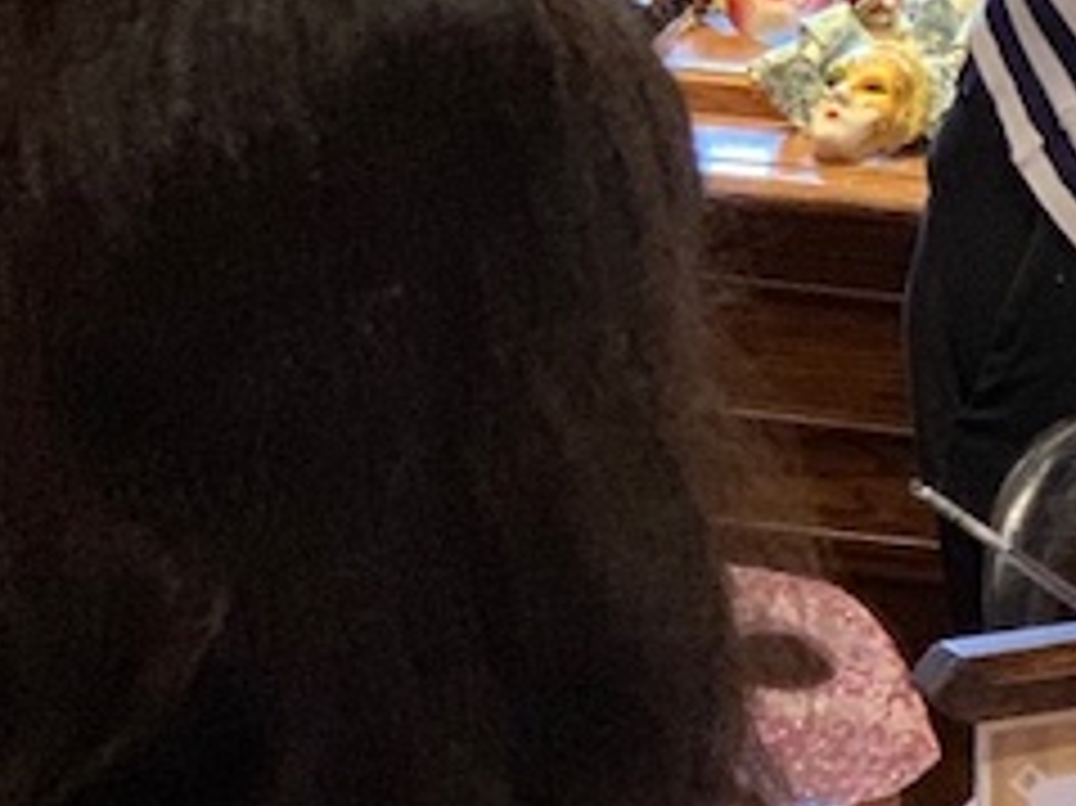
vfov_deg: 7.0
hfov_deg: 9.0
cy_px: 412
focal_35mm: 213
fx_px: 6618
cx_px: 1837
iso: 320
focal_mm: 6
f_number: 2.4
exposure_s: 1/60
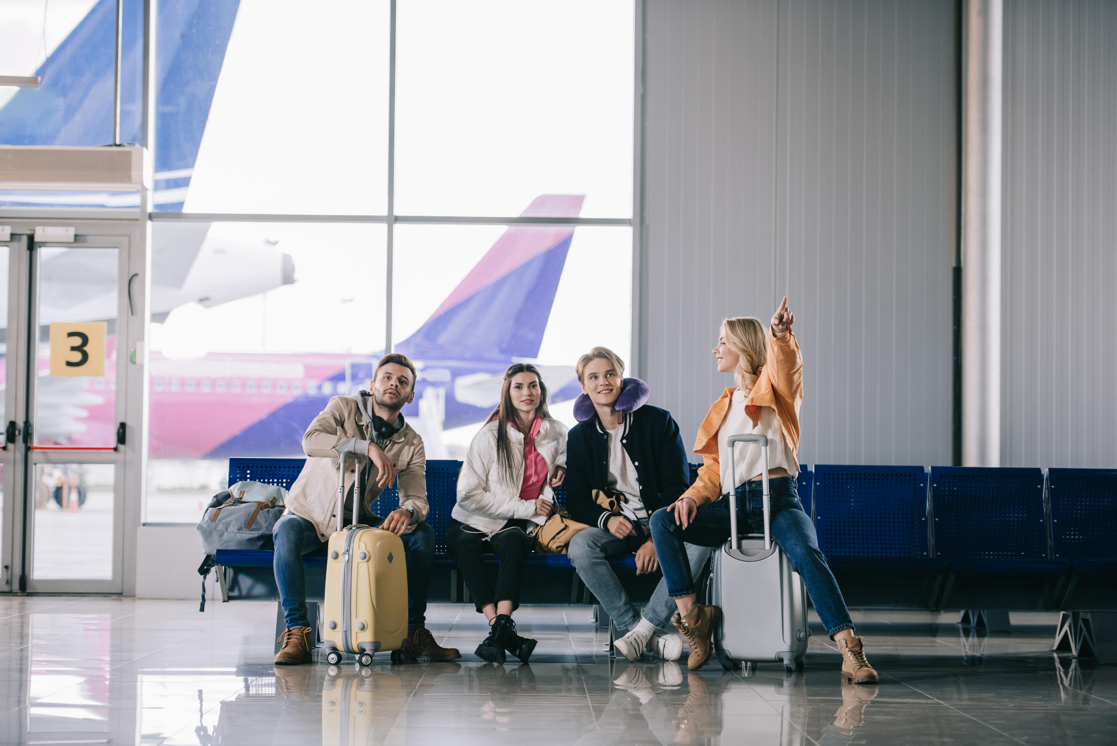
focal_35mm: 86
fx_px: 2669
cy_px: 373
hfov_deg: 23.6
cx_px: 558
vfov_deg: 15.9
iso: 160
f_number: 2.8
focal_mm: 86
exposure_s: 1/250
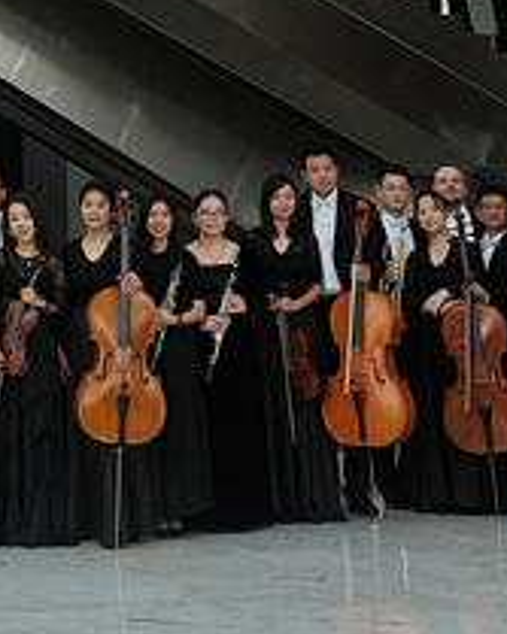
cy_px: -231
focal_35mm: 86
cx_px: -46
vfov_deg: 20.1
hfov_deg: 17.3
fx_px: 1614
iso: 400
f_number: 6.3
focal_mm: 24
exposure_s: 1/60
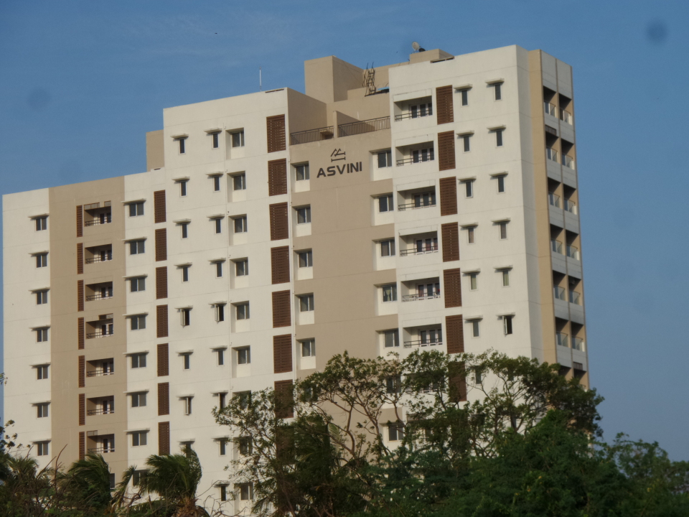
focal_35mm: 105
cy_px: 258
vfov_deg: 14.1
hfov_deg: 18.7
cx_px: 344
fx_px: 2090
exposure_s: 1/750
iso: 100
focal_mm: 18.9
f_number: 5.4
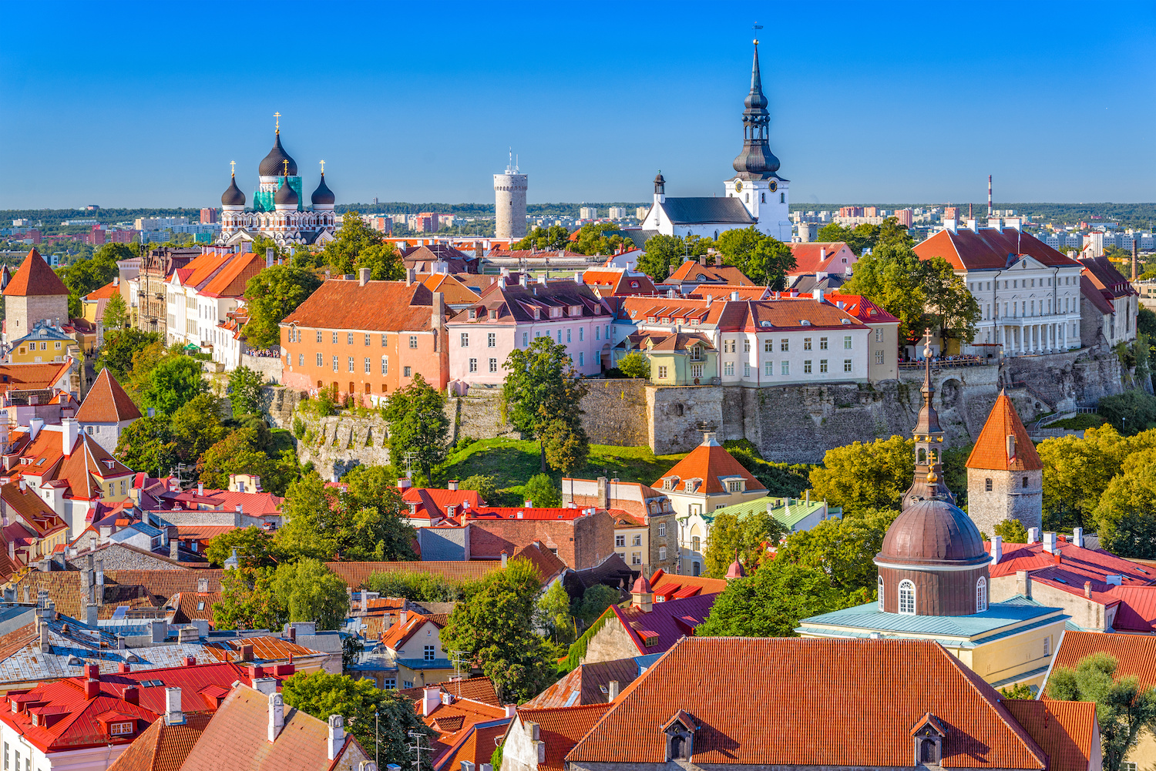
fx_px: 2891
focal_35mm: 90
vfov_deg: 15.2
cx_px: 578
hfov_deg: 22.6
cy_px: 386
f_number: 6.3
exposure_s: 1/100
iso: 160
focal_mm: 90
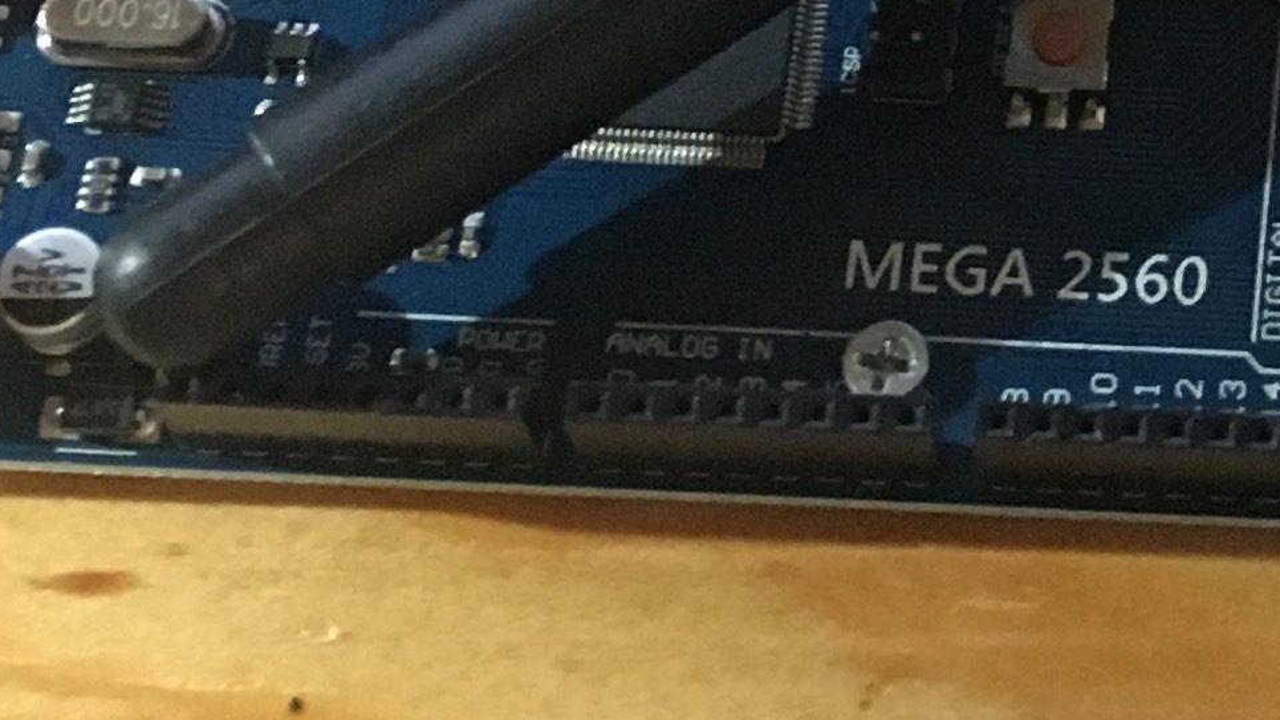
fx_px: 4481
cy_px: -912
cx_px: 1731
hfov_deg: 15.4
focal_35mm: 132
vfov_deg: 8.5
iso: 200
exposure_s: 1/15
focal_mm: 4.15
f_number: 2.2
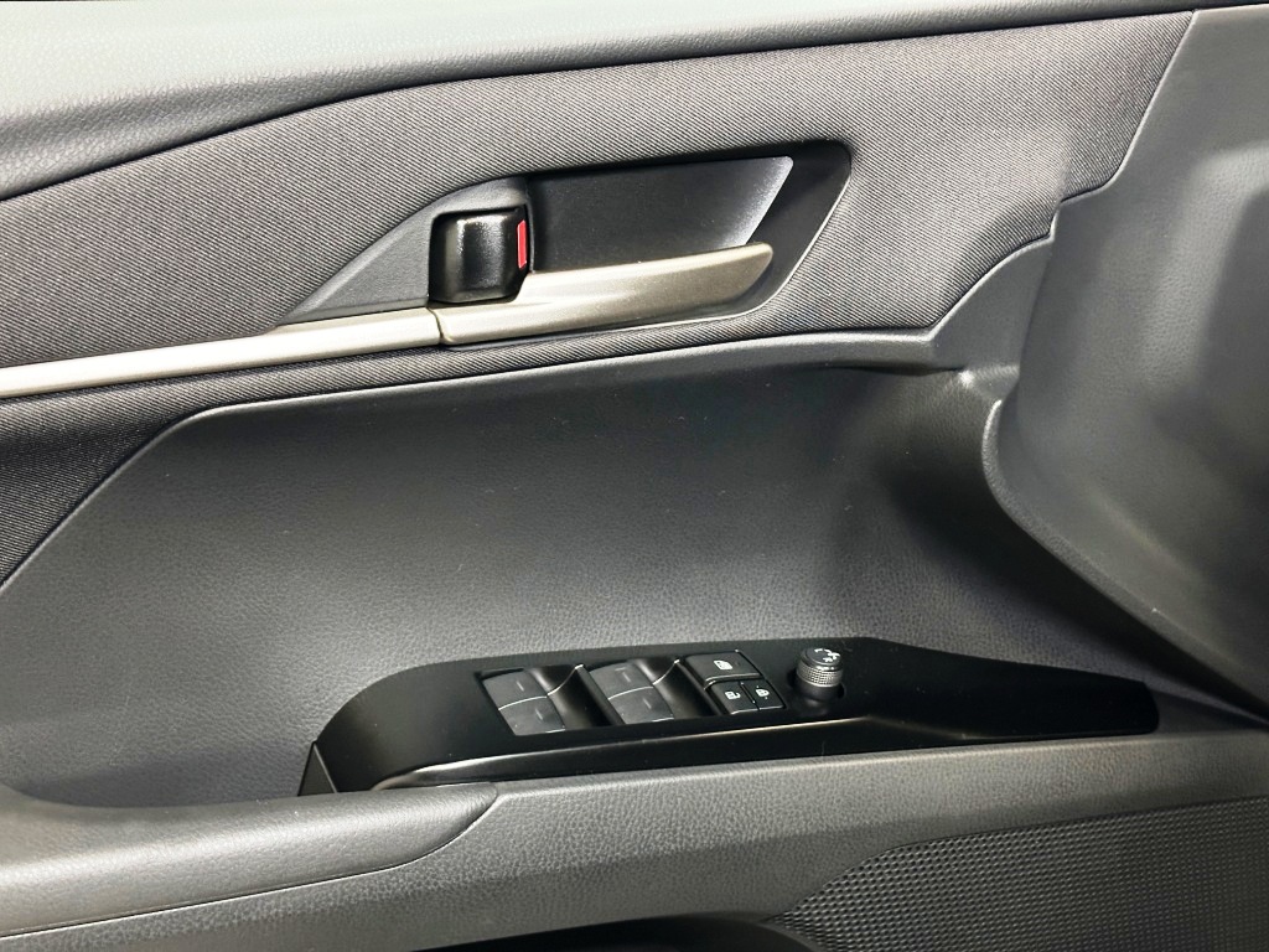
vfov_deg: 30.3
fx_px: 1760
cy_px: 476
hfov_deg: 39.7
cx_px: 634
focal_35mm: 48
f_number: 1.78
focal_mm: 6.86
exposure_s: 1/24
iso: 640
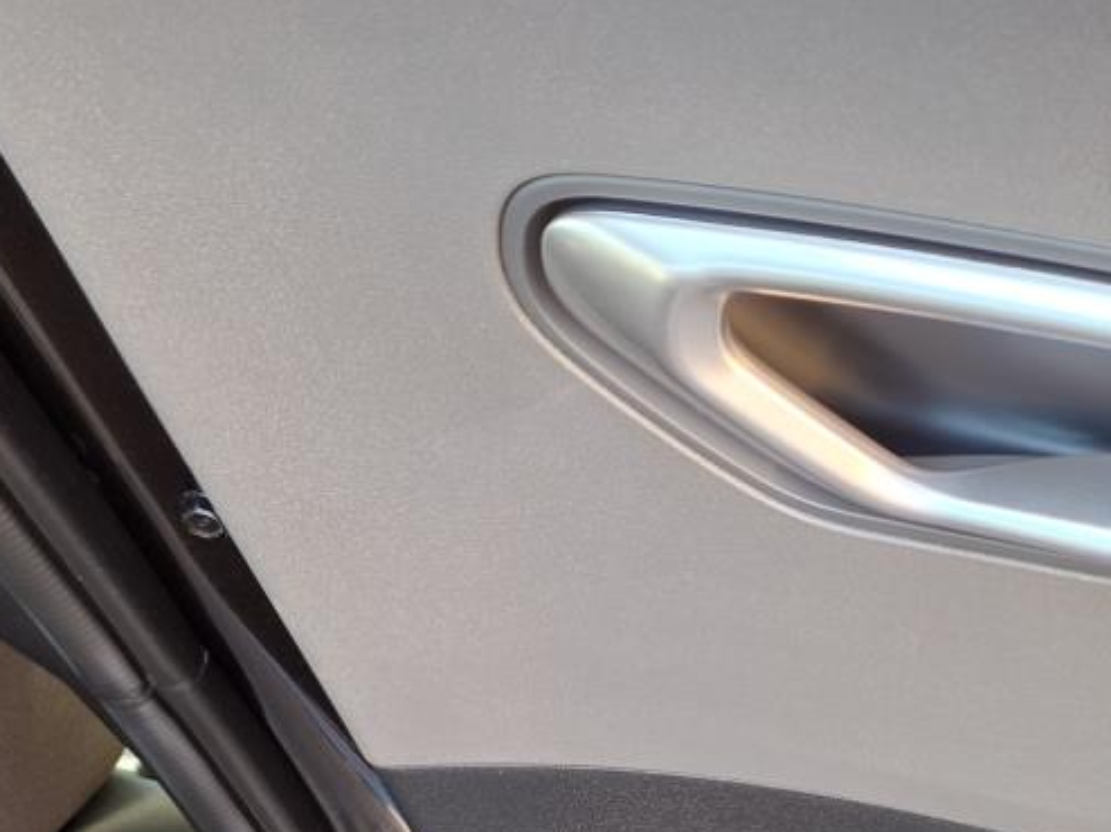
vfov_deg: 25.1
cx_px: 1129
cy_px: 789
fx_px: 1796
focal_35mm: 56
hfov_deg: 31.6
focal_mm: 3.58
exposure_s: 1/40
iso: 80
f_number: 1.9
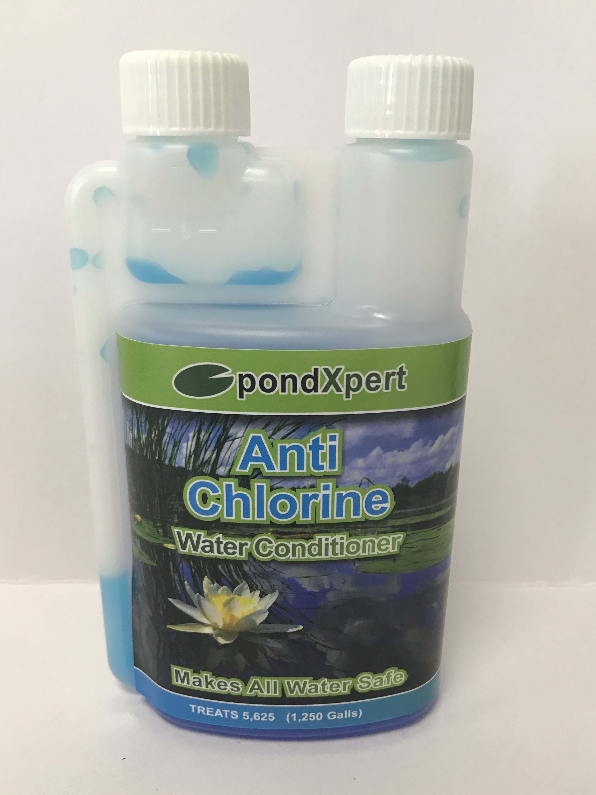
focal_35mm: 30
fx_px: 689
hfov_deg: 46.8
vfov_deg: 60.0
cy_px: 406
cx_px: 316
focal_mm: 3.99
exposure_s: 1/33
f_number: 1.8
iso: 32
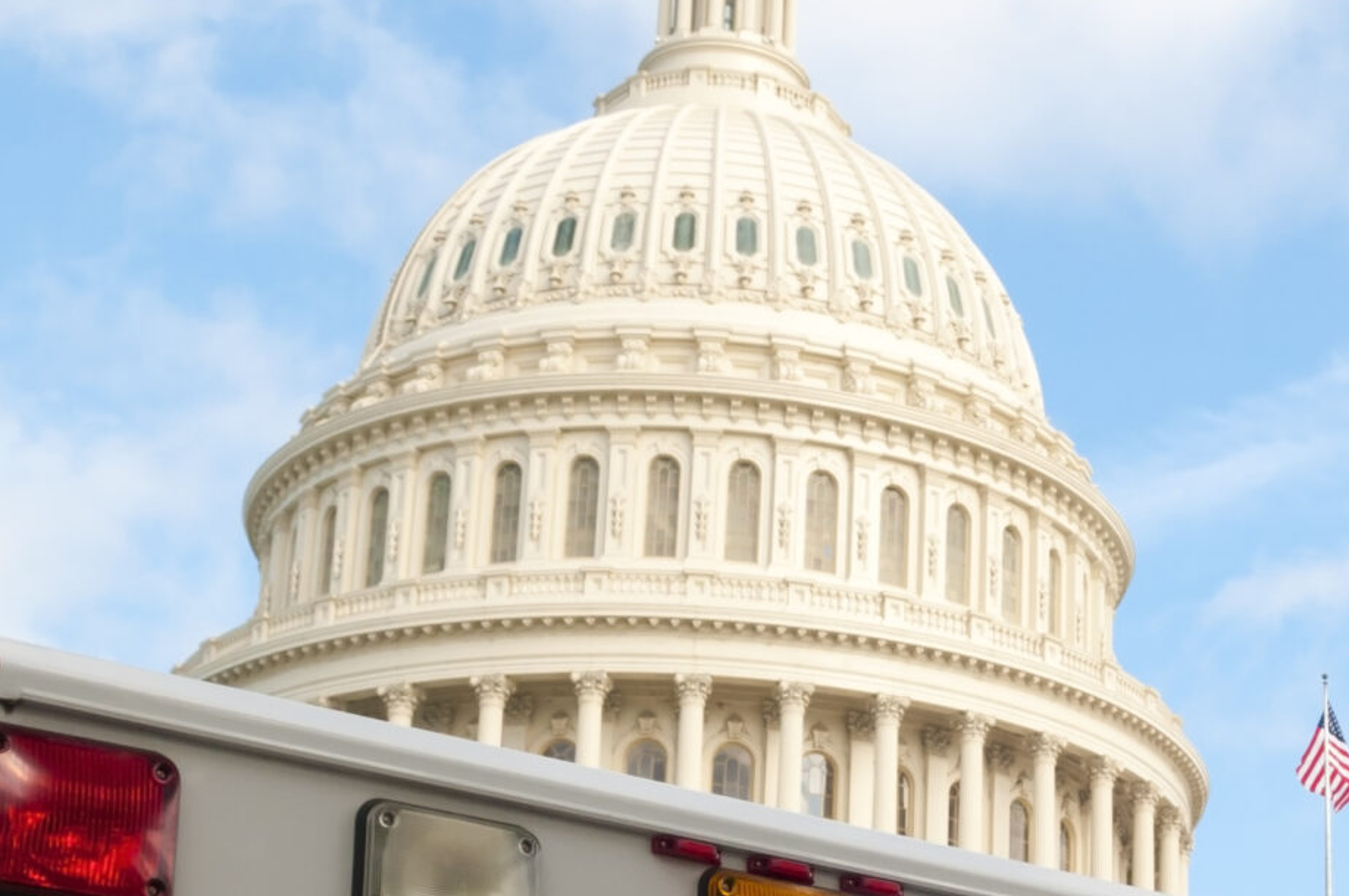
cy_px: 676
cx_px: 1386
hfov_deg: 21.3
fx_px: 3444
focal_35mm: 92
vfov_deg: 14.8
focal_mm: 22
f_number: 9
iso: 250
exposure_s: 1/320
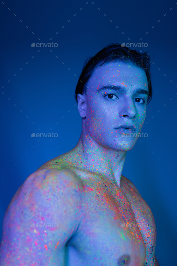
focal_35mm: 35
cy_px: 133
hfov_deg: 37.9
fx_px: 258
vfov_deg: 54.4
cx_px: 88
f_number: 3.5
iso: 250
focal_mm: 35
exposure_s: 1/200
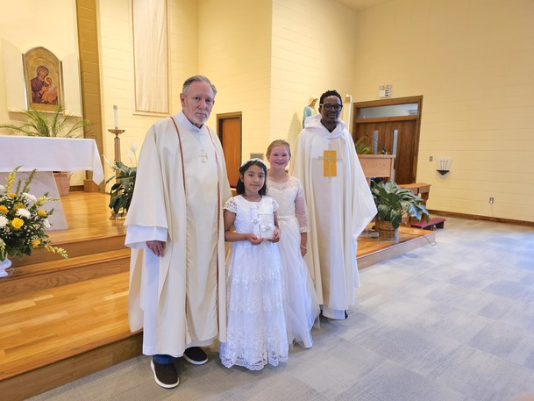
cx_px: 267
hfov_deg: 73.9
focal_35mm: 23
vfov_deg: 58.9
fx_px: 355
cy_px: 200
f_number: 1.7
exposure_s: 1/120
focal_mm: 6.3
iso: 200
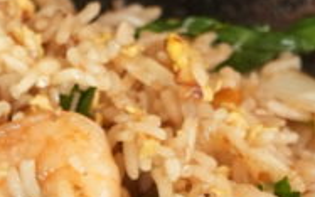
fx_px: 1473
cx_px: -172
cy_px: 470
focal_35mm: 172
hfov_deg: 11.6
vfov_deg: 7.2
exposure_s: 1/100
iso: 2500
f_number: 5
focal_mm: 30.1
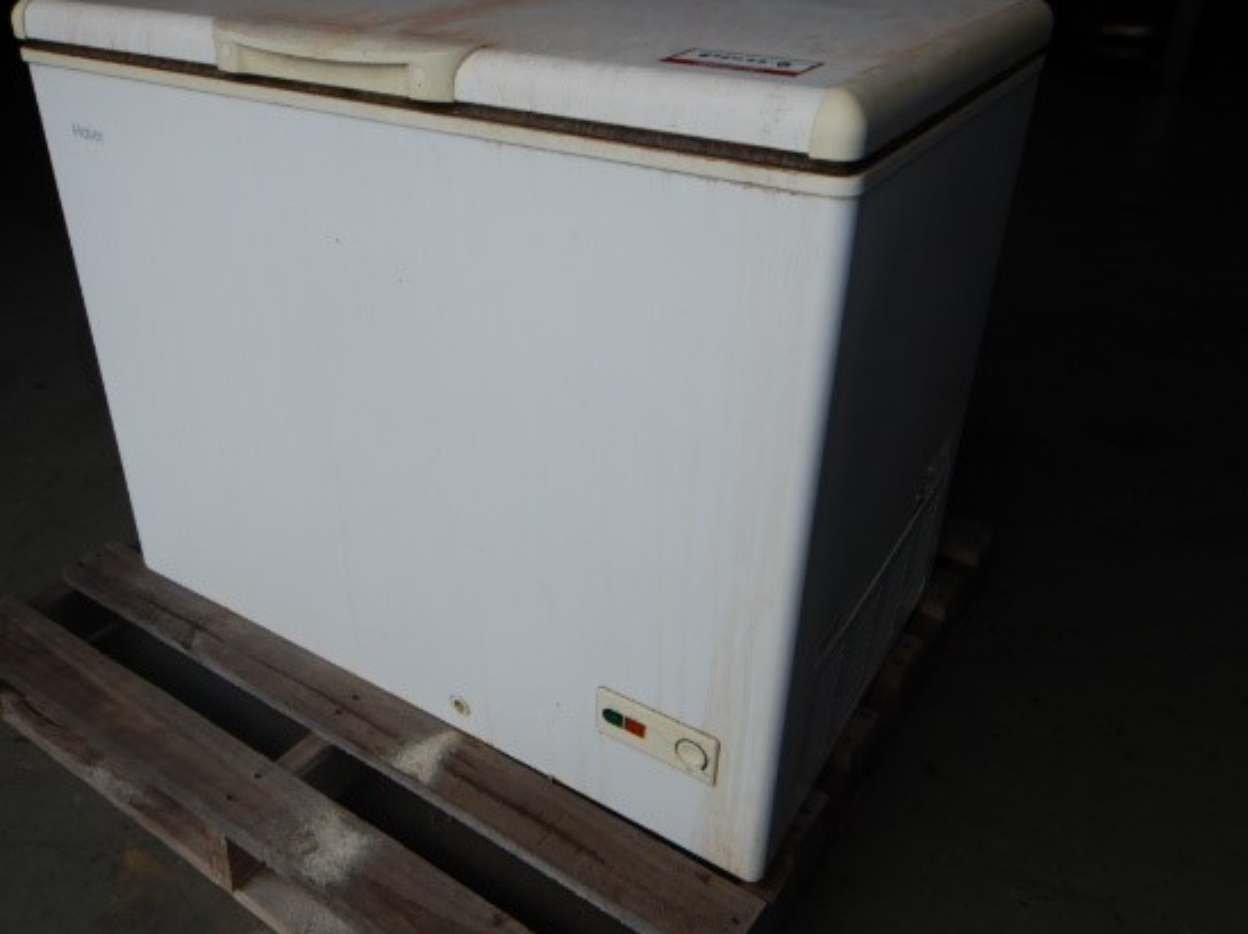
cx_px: 557
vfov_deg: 49.6
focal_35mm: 28
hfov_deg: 63.3
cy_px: 430
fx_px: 1009
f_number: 2.8
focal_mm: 4.3
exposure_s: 1/1000
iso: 125
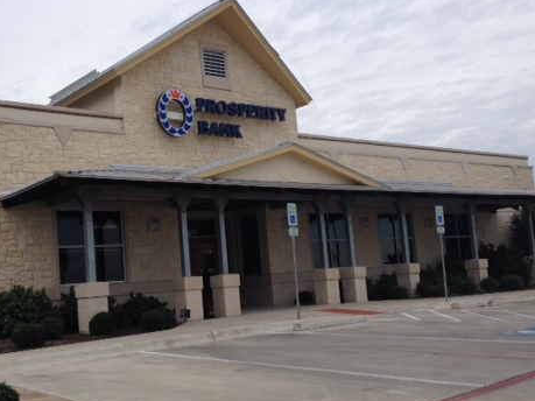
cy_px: 220
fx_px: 711
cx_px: 200
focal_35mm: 46
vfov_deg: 31.5
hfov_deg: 41.0
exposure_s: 1/583
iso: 50
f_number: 2.4
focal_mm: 4.12
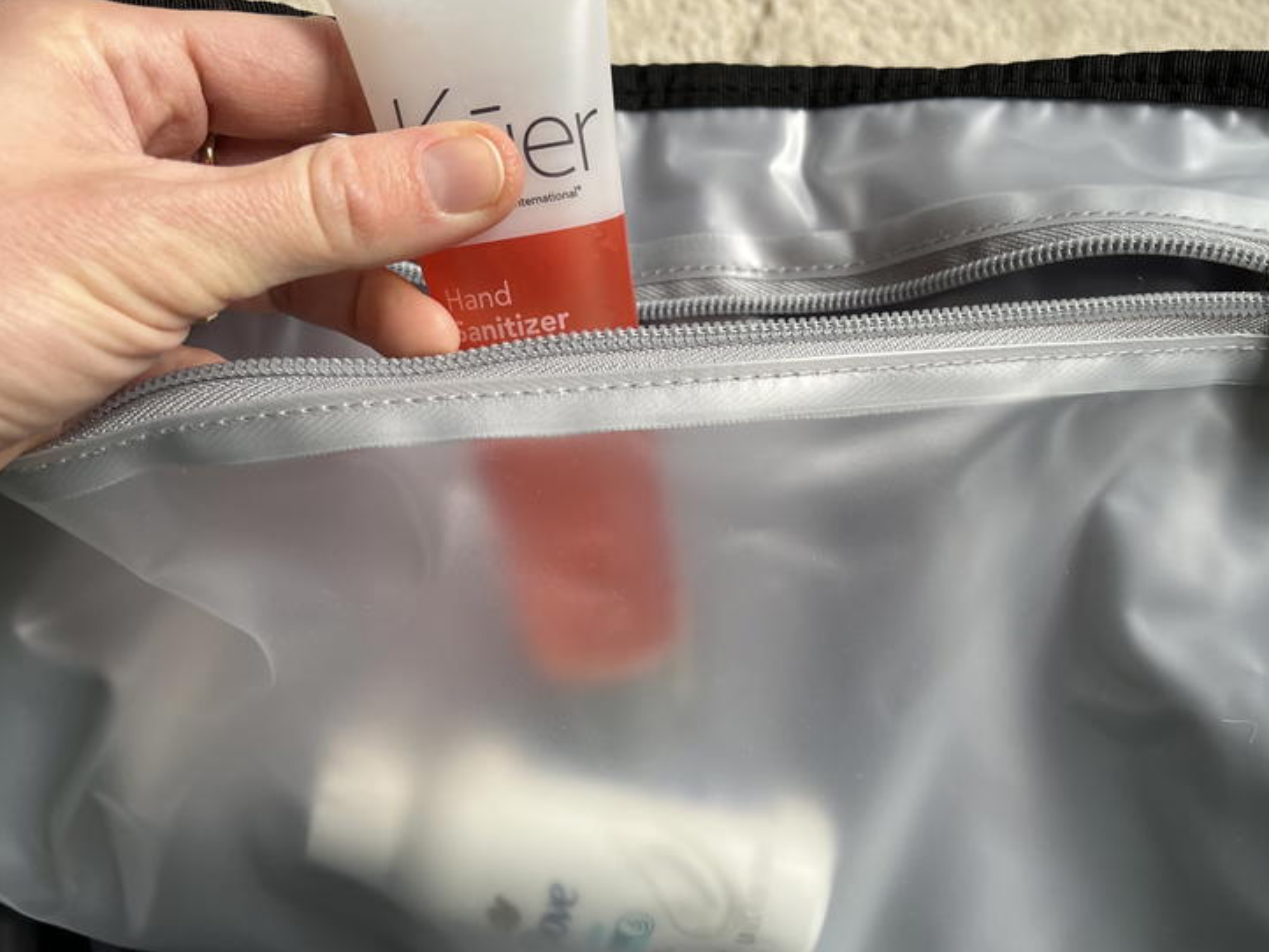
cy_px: 545
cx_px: 733
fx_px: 1320
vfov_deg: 39.6
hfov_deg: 51.1
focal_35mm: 36
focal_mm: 5.1
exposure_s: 1/121
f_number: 1.6
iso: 80
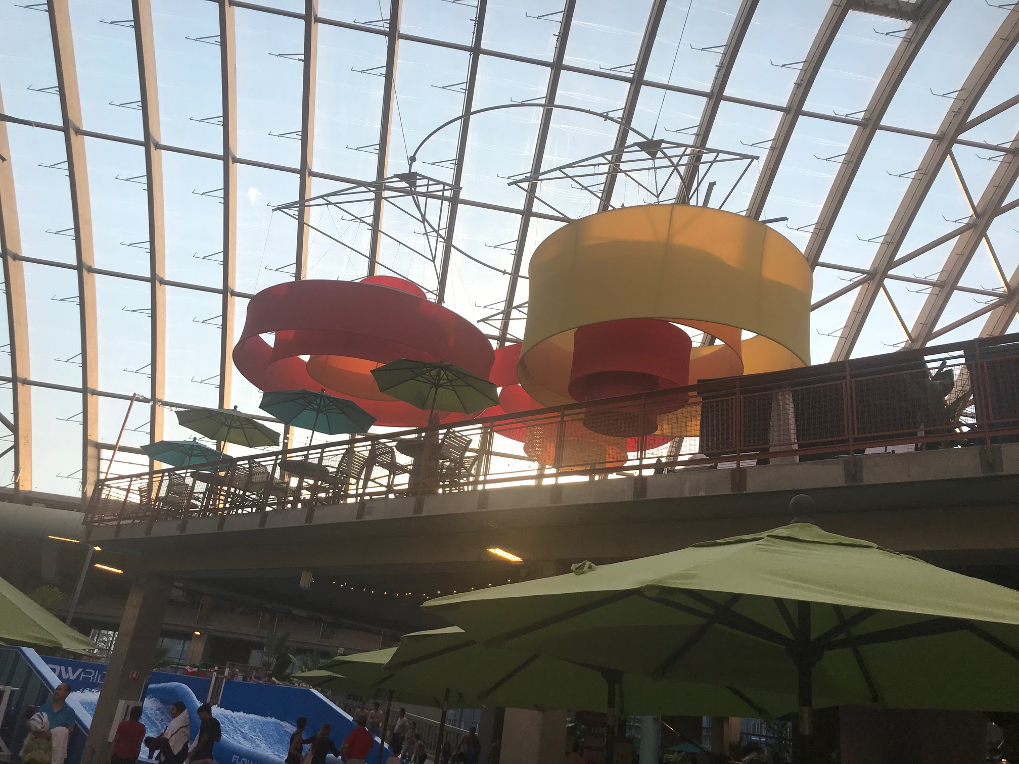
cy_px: 382
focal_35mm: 28
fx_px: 824
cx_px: 510
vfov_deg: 49.7
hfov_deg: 63.4
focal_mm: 3.99
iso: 20
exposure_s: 1/1570
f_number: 1.8
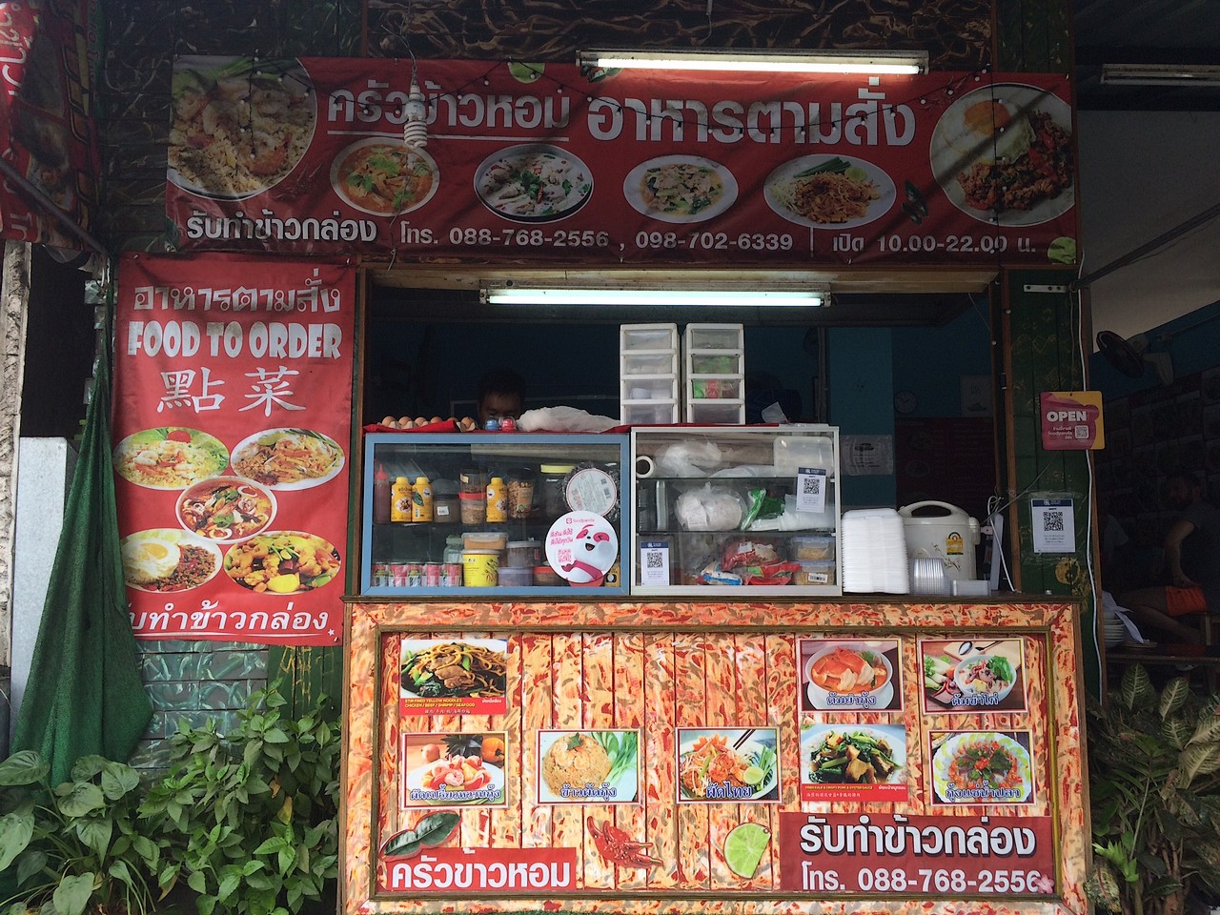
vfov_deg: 48.2
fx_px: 1022
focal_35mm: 29
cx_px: 610
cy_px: 458
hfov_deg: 61.7
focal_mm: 4.15
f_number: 2.2
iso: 32
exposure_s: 1/313
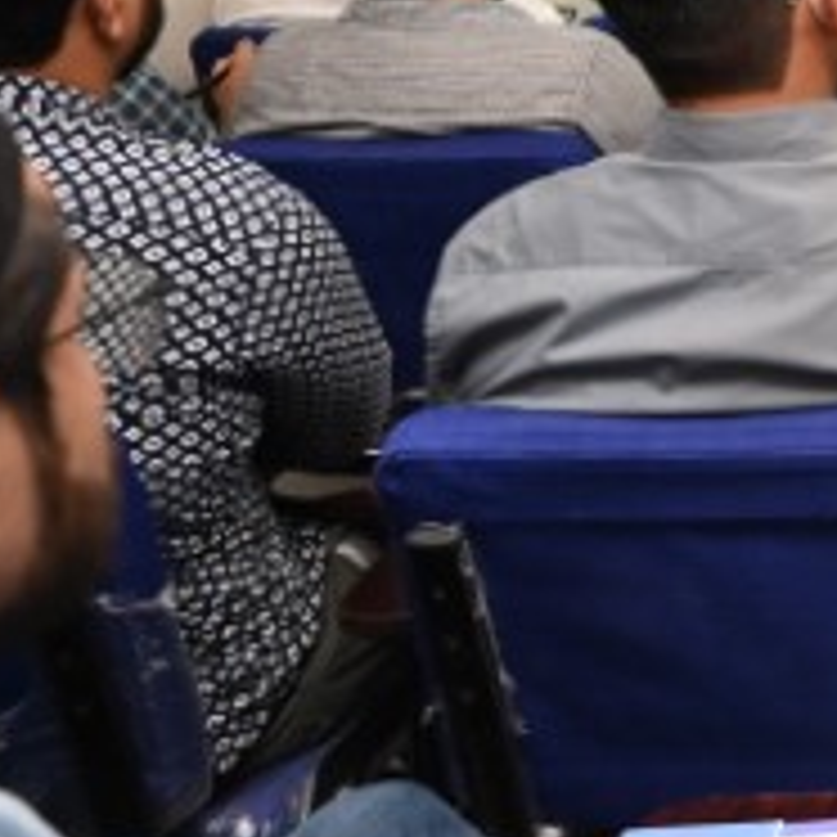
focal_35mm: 79
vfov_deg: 20.5
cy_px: -158
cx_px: 1568
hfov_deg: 17.3
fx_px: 2161
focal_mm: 24
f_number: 4
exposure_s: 1/160
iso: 1250
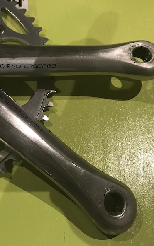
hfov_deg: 31.1
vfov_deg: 49.3
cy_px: 124
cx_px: 30
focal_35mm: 40
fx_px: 269
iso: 40
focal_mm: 3.99
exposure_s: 1/15
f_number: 1.8
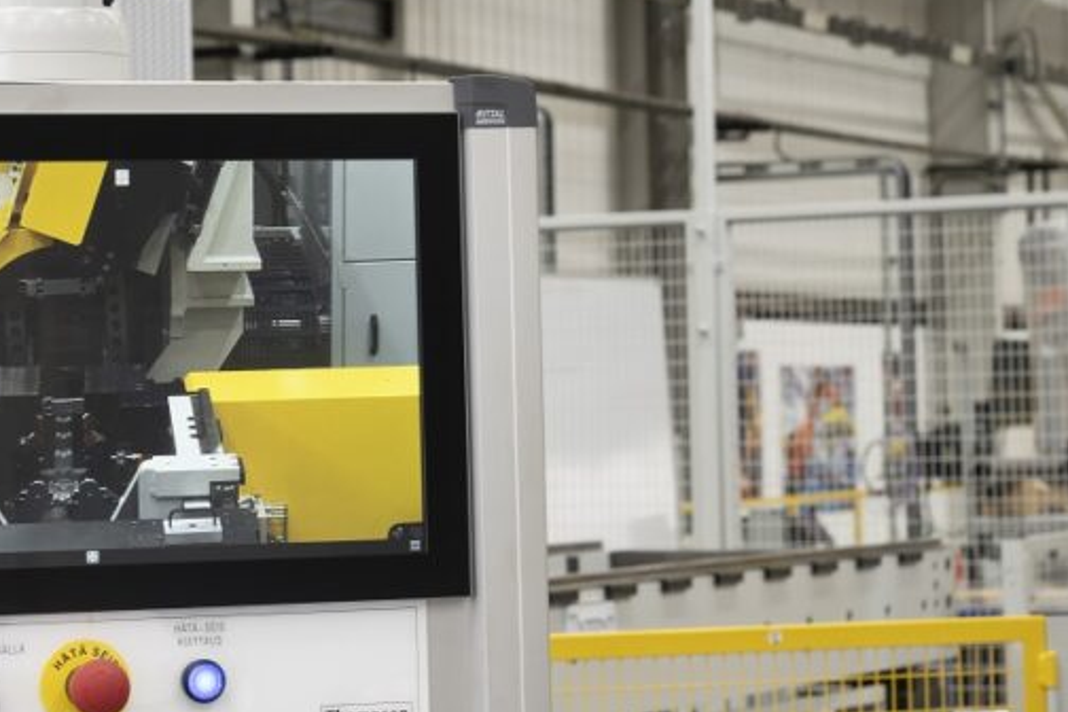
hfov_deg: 14.0
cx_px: 305
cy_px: 300
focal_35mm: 146
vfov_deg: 9.4
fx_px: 4331
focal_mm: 92
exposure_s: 1/2
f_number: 11
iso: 100
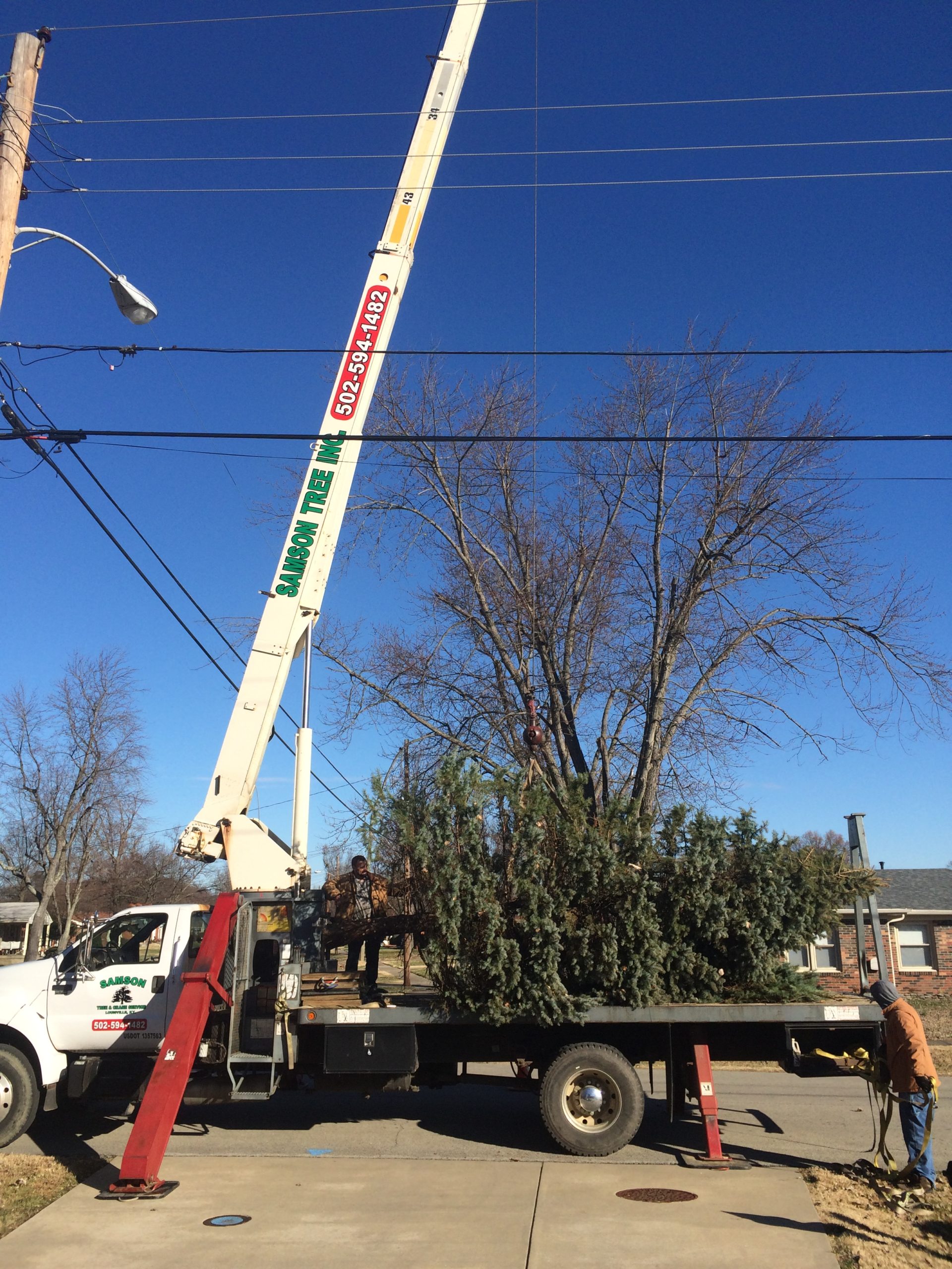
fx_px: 1063
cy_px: 634
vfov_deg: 61.7
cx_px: 476
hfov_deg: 48.2
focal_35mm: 29
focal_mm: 4.15
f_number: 2.2
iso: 32
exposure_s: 1/2283
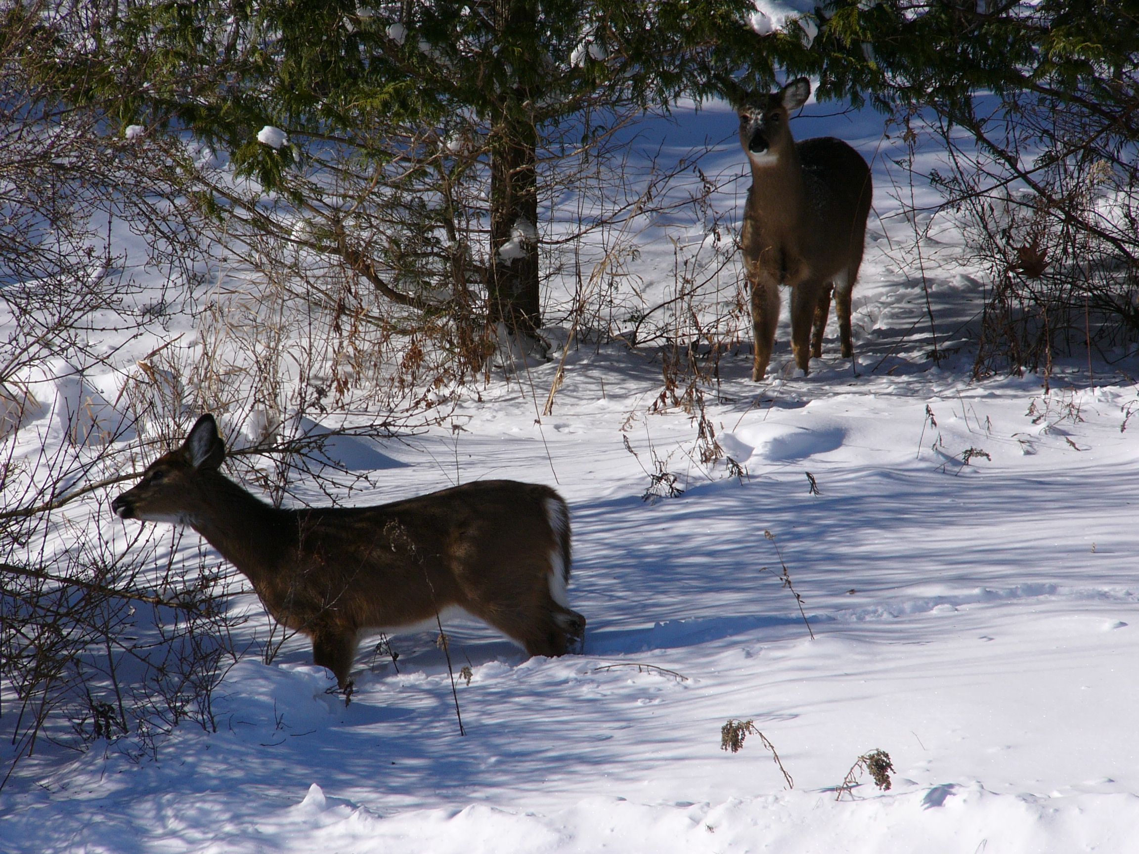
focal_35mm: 255
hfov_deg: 7.8
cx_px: 570
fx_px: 8390
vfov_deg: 5.8
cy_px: 427
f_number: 5.6
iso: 50
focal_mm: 42.4
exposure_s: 1/640
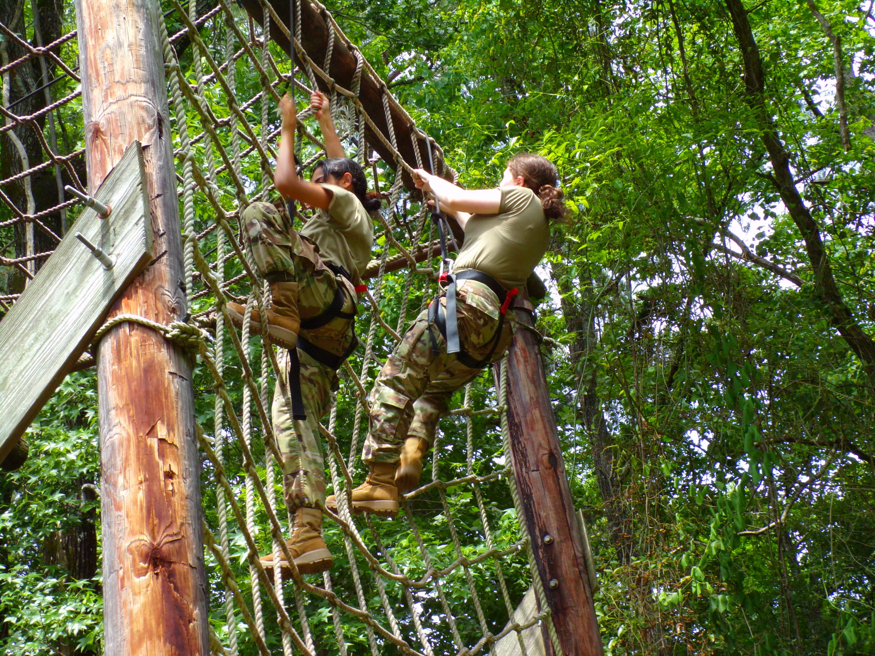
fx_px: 1643
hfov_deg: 29.8
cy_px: 328
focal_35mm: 65
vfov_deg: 22.6
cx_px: 438
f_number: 7.5
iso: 157
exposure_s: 1/60
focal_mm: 11.6
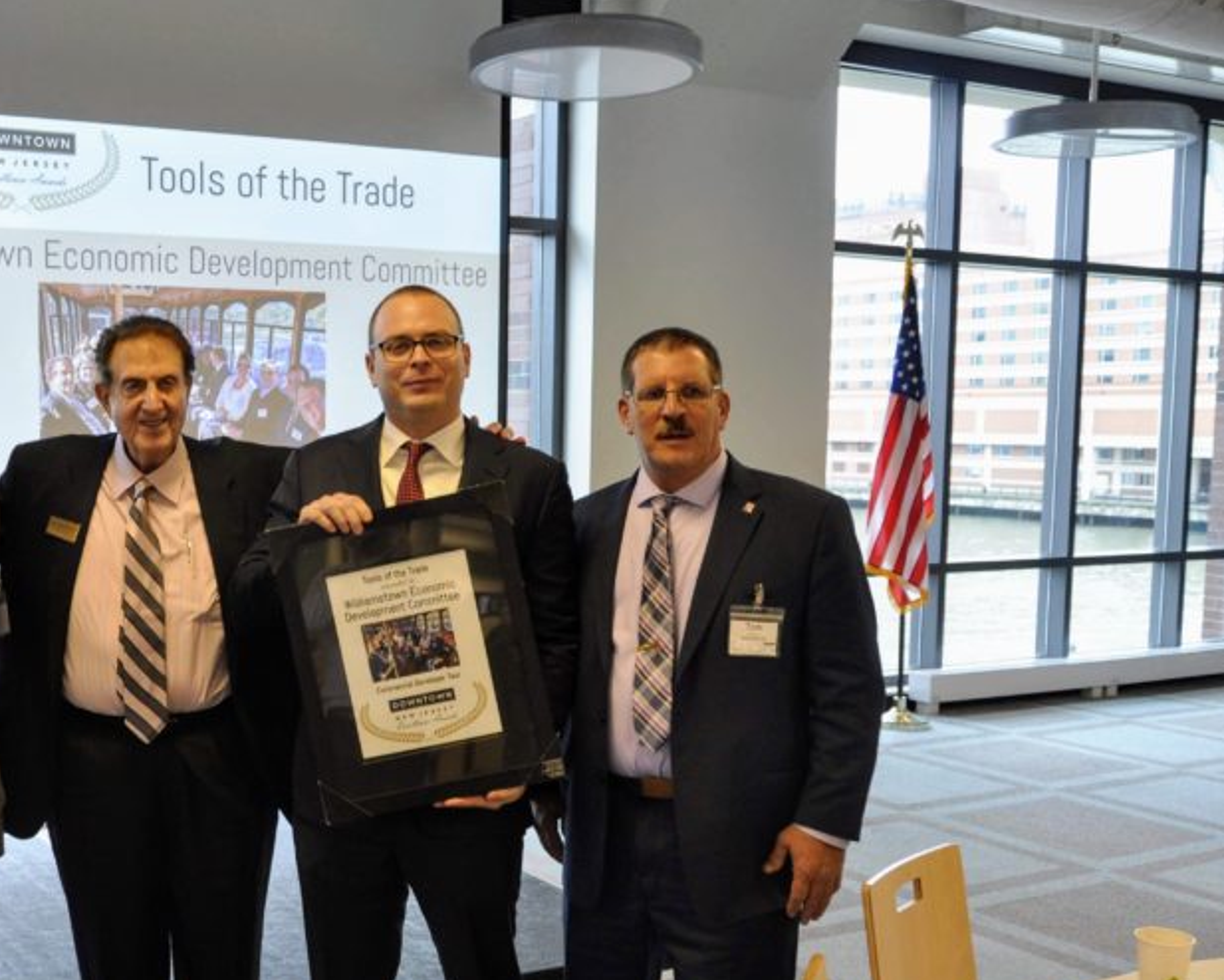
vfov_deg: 35.7
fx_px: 1522
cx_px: 254
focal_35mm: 42
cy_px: 540
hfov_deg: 42.0
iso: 640
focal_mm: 18
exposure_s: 1/60
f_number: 4
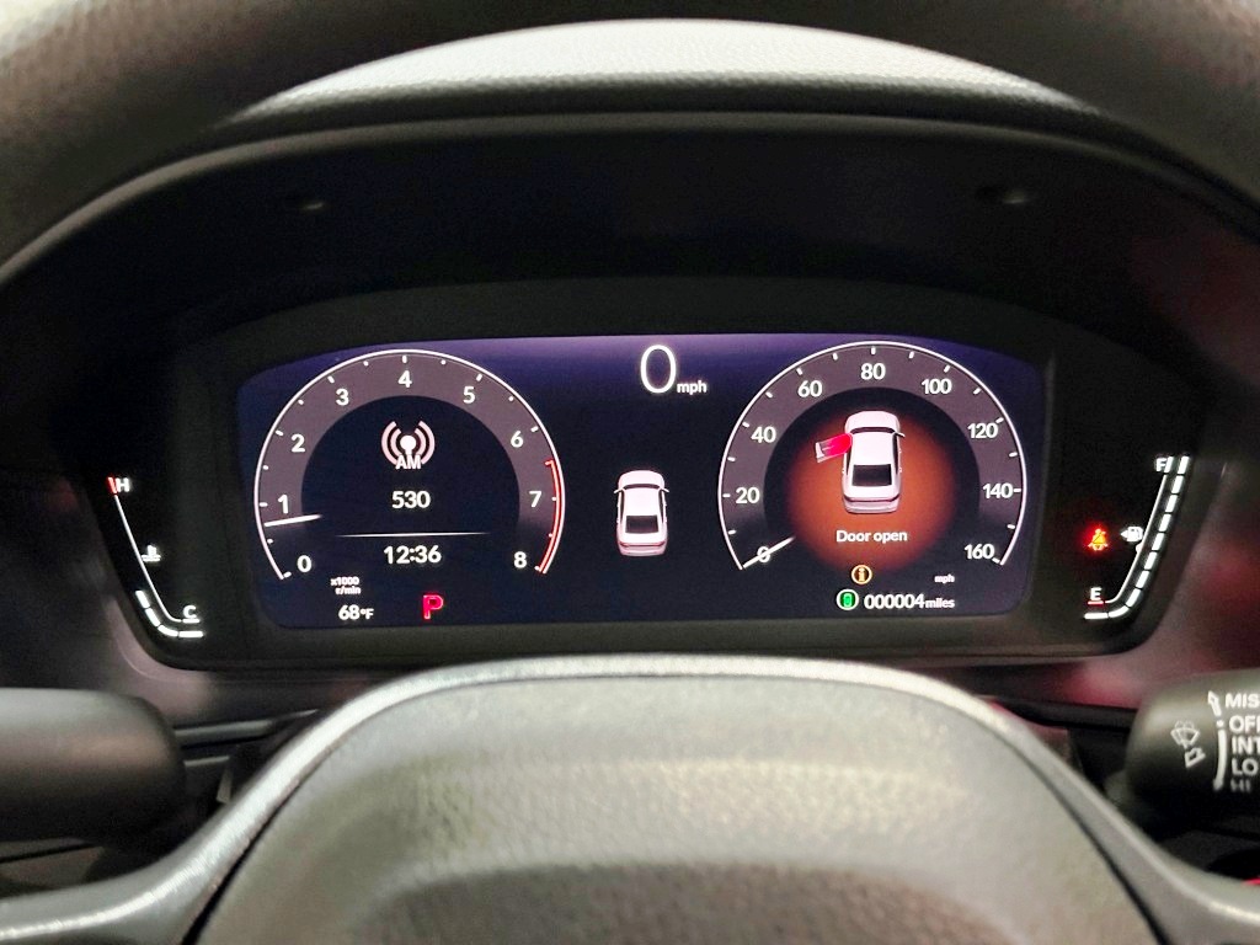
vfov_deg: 30.3
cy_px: 472
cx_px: 630
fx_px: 1747
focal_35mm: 48
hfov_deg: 39.7
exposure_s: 1/24
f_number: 1.78
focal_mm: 6.86
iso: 640
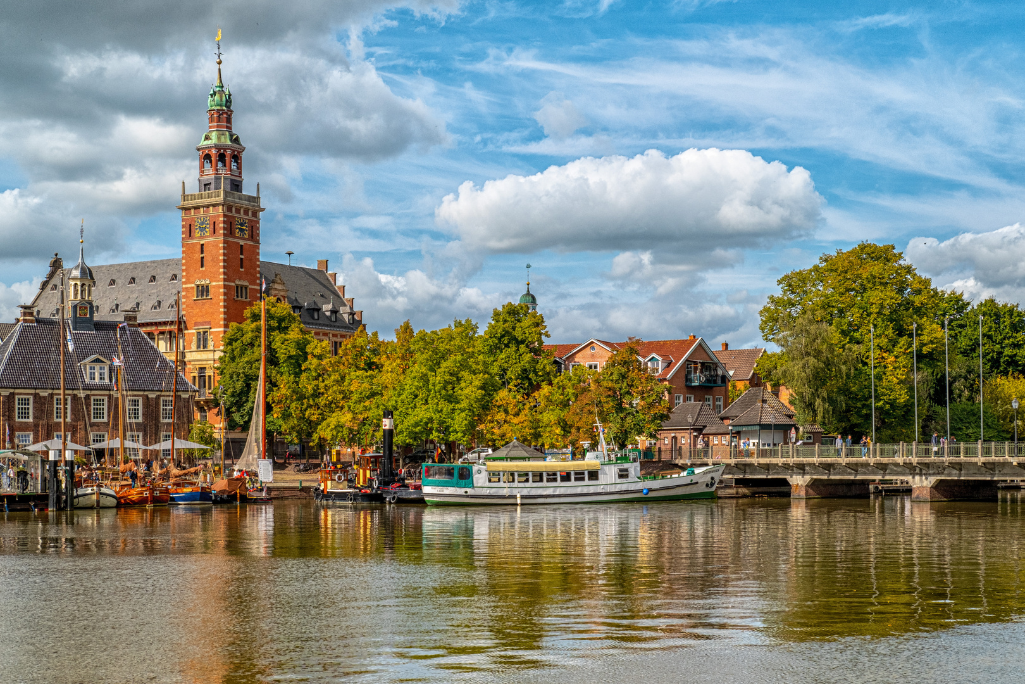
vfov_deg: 25.5
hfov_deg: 37.5
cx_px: 512
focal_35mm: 53
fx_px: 1509
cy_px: 342
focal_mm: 35
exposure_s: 1/220
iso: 320
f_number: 11
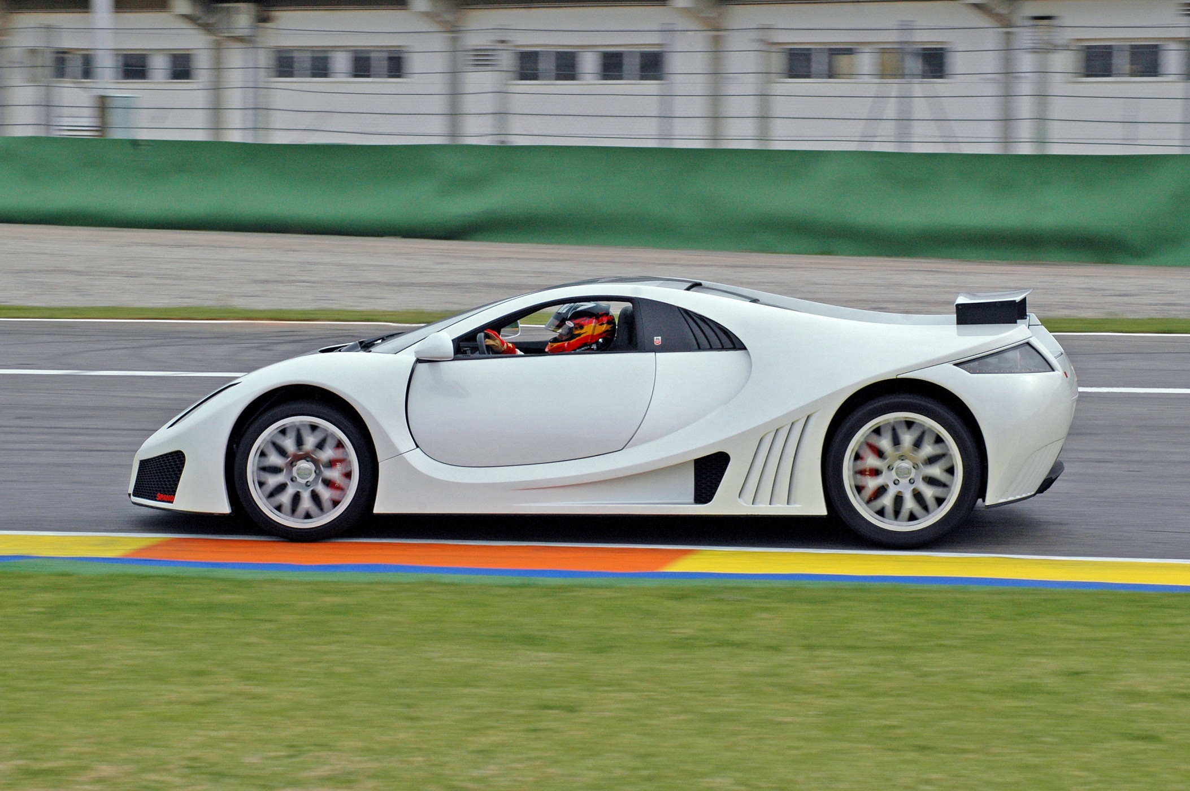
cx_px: 595
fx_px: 4706
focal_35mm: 142
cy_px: 396
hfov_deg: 14.4
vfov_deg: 9.6
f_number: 10
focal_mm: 95
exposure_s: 1/400
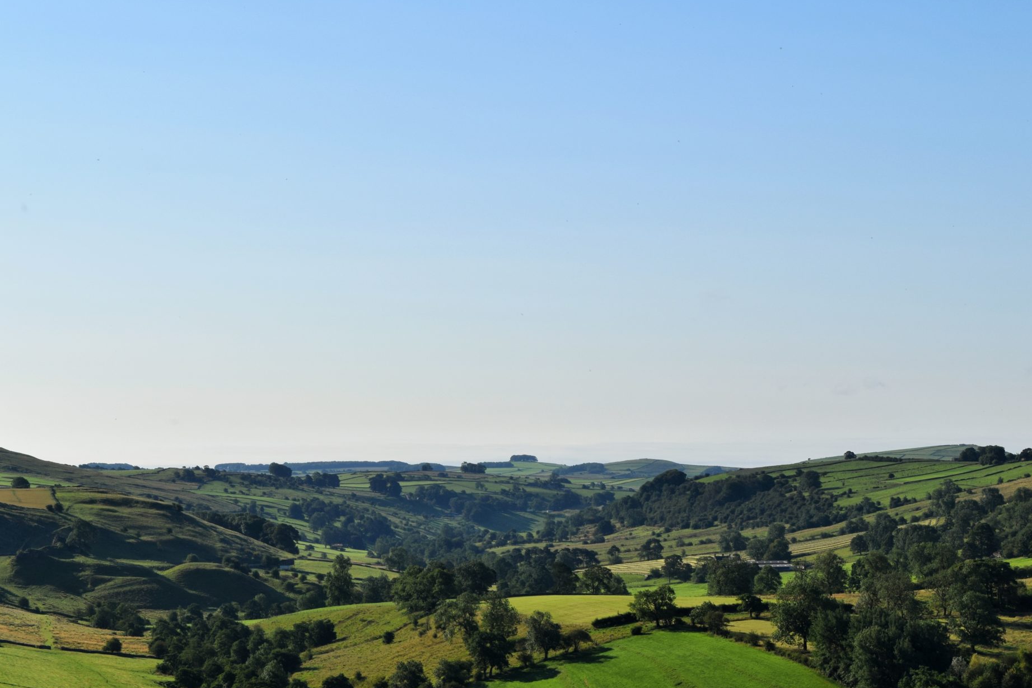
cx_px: 582
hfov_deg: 20.4
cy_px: 418
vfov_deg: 13.7
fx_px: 2867
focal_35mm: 100
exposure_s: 1/500
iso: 200
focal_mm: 48
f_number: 11
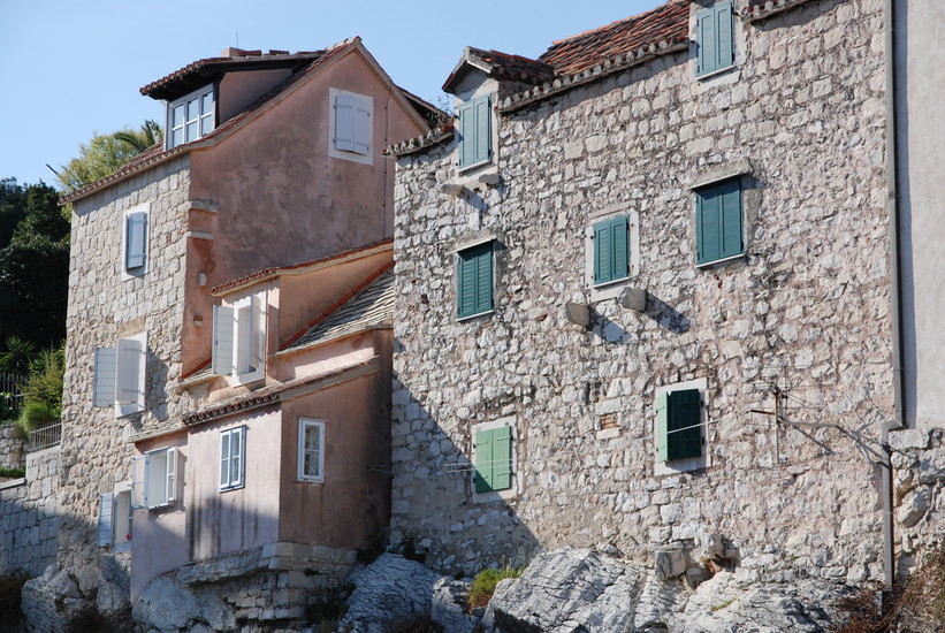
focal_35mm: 93
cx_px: 472
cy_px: 316
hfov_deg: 21.9
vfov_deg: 14.8
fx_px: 2445
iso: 400
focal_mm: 62
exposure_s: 1/1000
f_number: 8
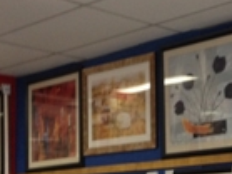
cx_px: 229
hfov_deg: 17.1
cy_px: 182
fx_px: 757
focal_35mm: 113
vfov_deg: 12.9
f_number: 2.4
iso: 125
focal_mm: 4.28
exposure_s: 1/20
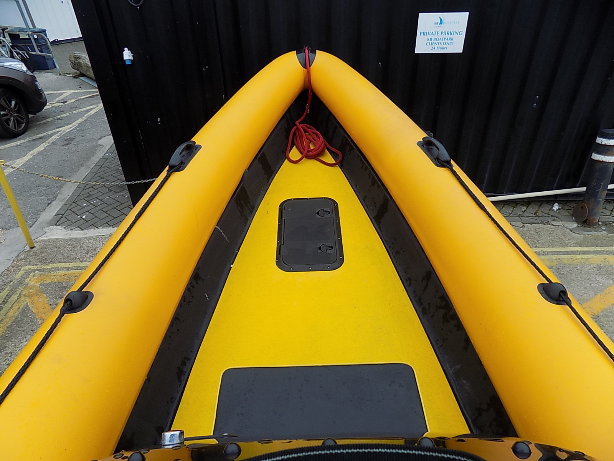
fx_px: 408
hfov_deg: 73.9
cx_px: 307
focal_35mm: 23
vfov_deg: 58.9
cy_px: 230
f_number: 3.1
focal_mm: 4
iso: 80
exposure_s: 1/250
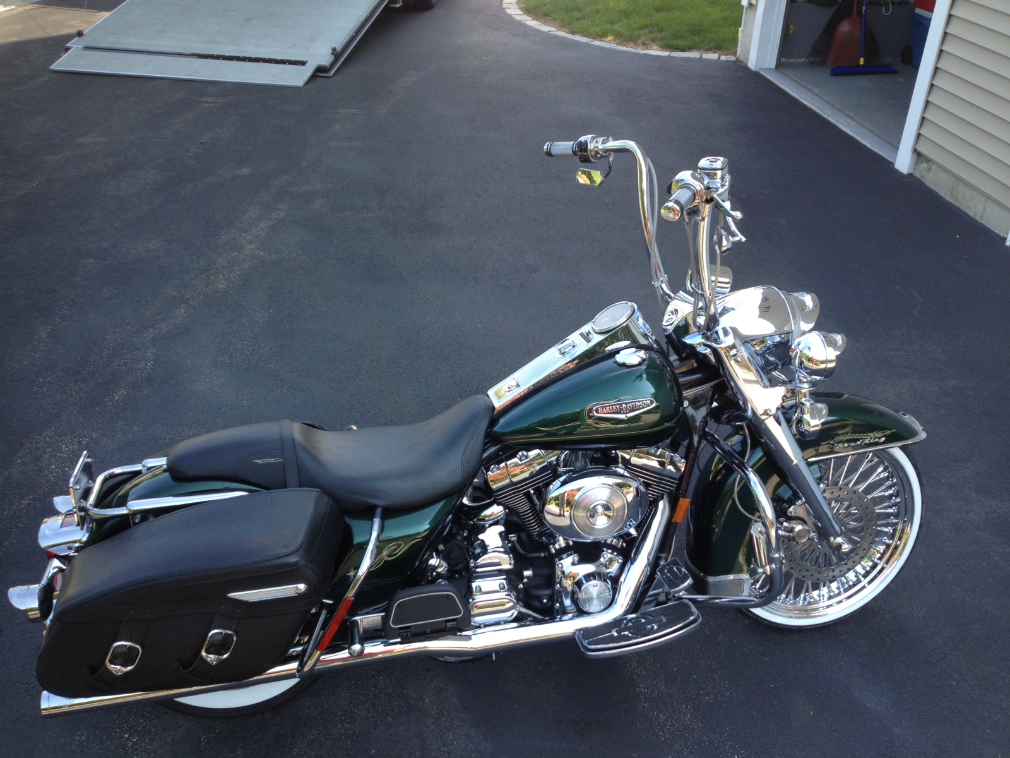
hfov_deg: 52.6
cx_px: 505
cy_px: 379
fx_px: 1021
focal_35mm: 35
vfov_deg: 40.7
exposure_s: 1/174
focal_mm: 4.28
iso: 50
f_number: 2.4
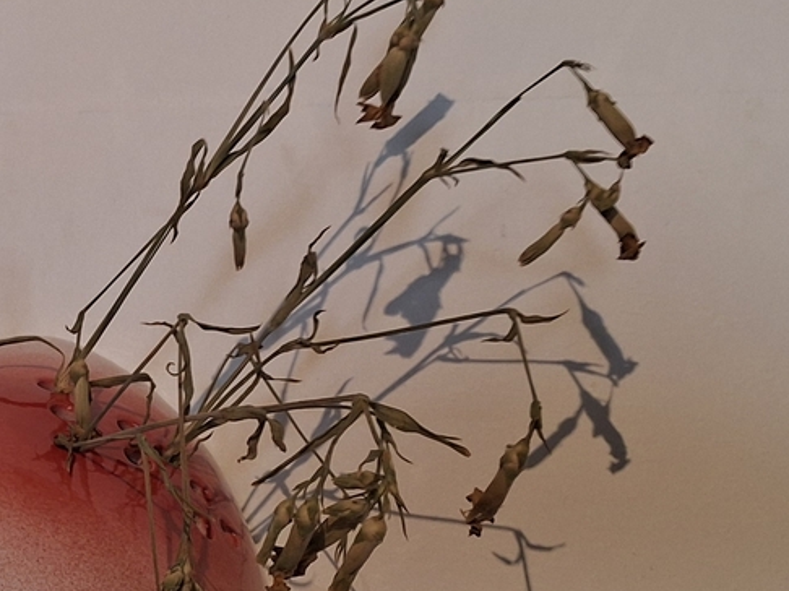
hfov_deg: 25.8
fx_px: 1617
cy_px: 499
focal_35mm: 71
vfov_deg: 20.4
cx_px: -26
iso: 250
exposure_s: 1/50
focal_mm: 5.54
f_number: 1.8
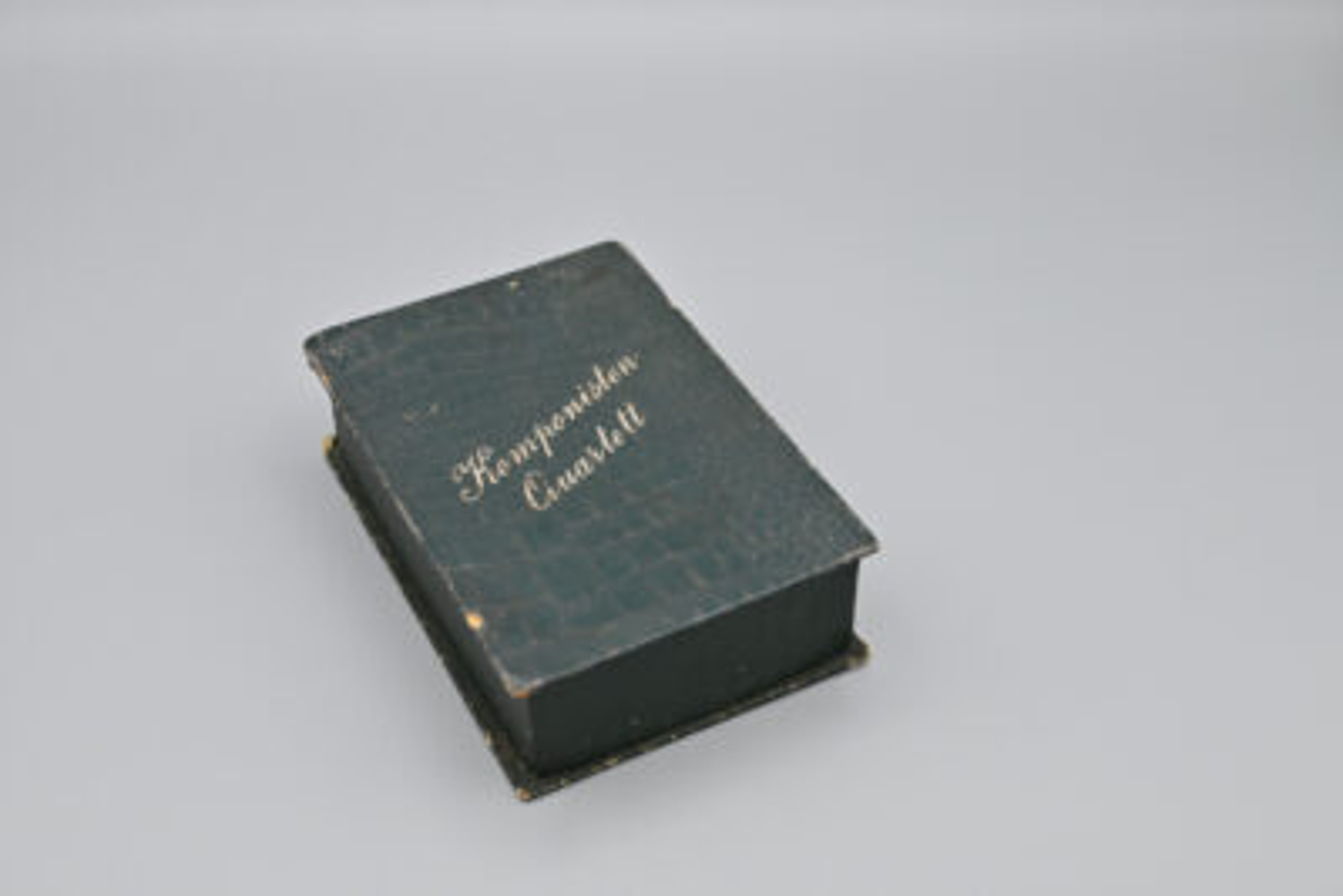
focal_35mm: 47
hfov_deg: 41.7
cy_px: 448
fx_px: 1763
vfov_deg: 28.5
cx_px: 672
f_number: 5
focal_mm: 31.5
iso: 125
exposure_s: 1/200
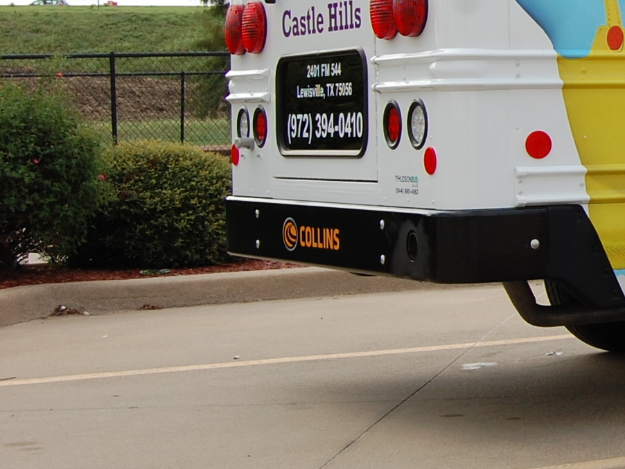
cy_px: 77
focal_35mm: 115
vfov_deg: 12.8
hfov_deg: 15.4
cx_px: 1010
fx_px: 2077
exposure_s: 1/250
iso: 200
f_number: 8
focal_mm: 24
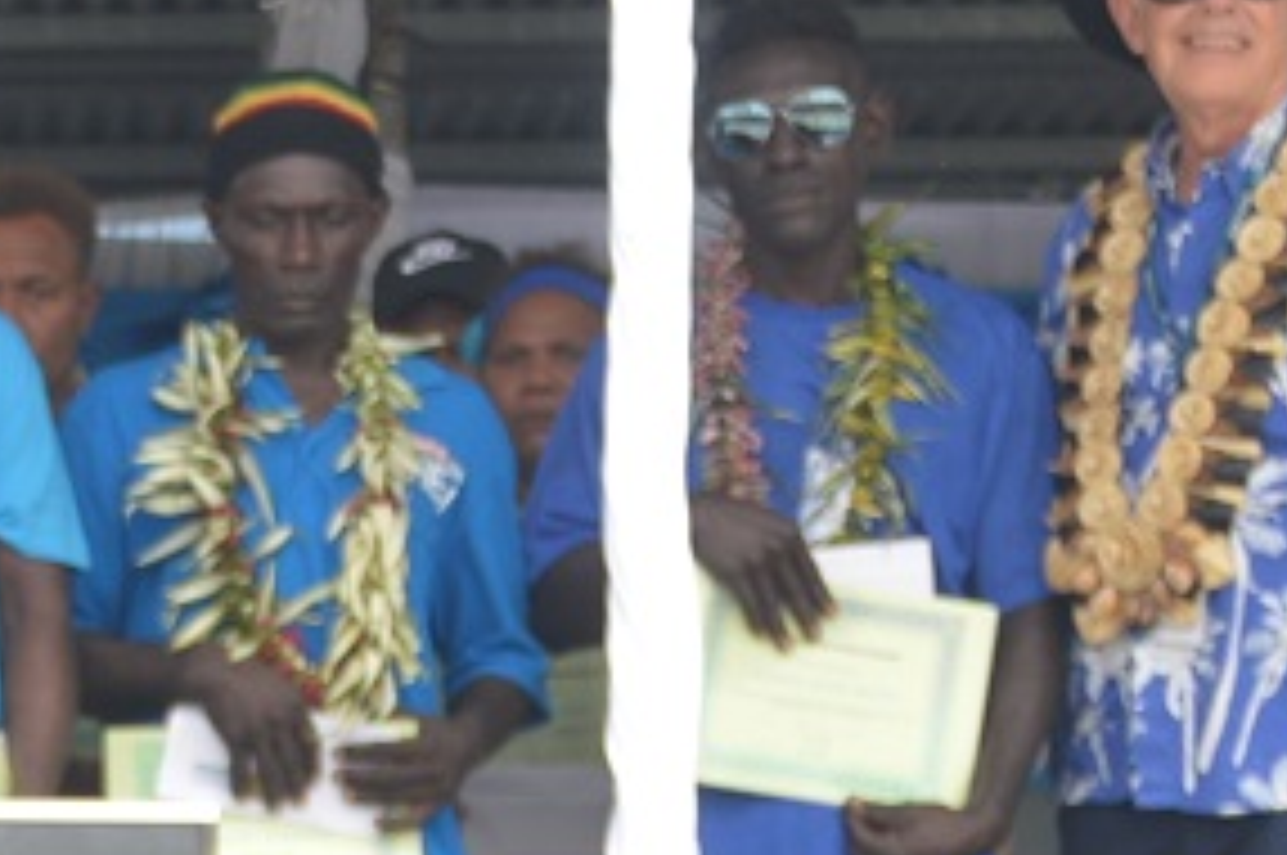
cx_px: -1048
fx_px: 7927
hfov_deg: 8.9
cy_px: 914
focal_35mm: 222
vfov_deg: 6.2
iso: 100
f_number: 6.3
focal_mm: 32
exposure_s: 1/160
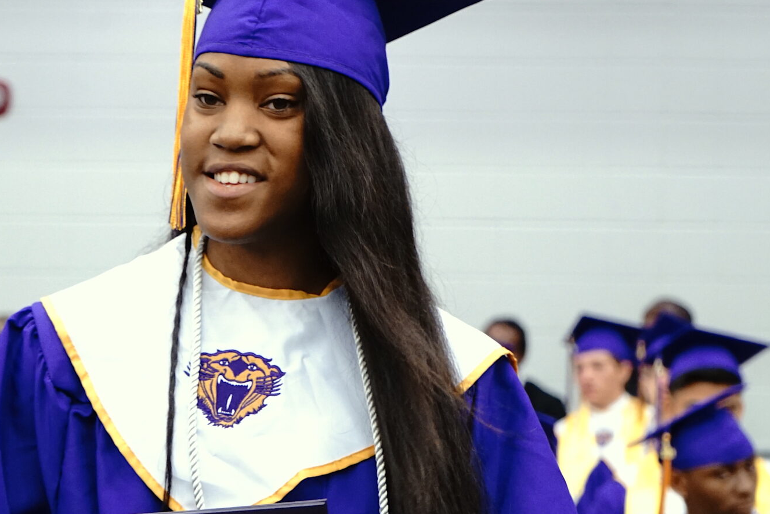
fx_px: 2888
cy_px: 308
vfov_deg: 10.2
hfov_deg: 15.2
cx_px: 253
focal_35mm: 135
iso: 2000
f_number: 5.6
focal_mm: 70
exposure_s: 1/80
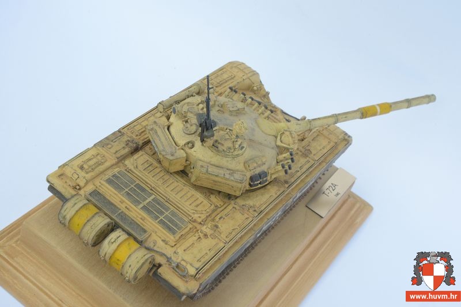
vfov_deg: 22.6
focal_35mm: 60
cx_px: 230
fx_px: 768
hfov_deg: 33.4
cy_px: 154
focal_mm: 60
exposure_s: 1/100
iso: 1250
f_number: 18
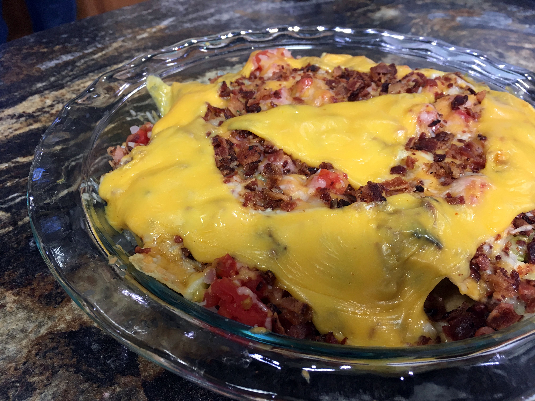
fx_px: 448
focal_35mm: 29
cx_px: 268
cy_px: 200
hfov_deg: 61.7
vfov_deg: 48.2
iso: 64
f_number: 2.2
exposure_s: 1/30
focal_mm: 4.15
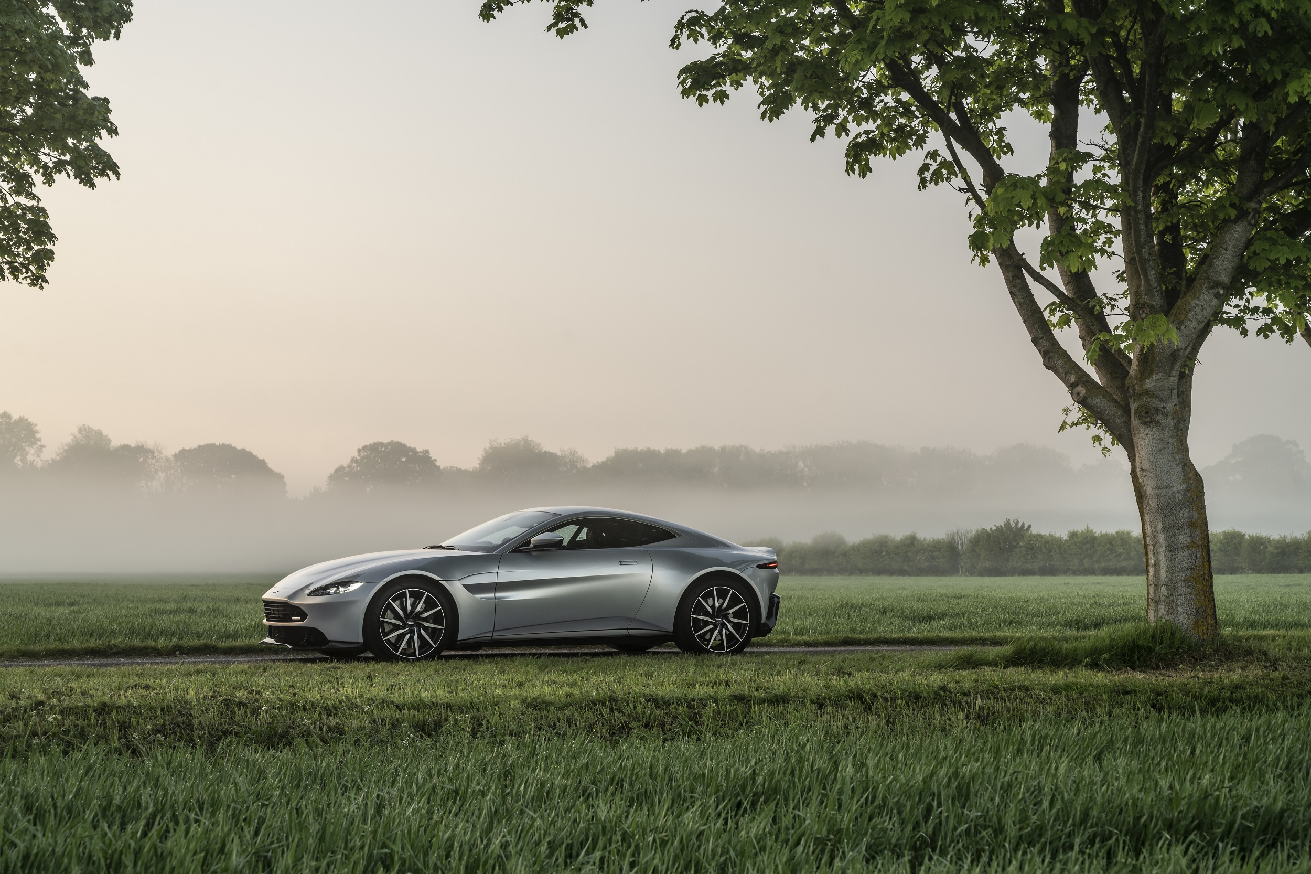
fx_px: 2330
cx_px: 656
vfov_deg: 21.2
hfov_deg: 31.4
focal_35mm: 64
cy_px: 437
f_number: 7.1
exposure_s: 1/10
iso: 100
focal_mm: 64
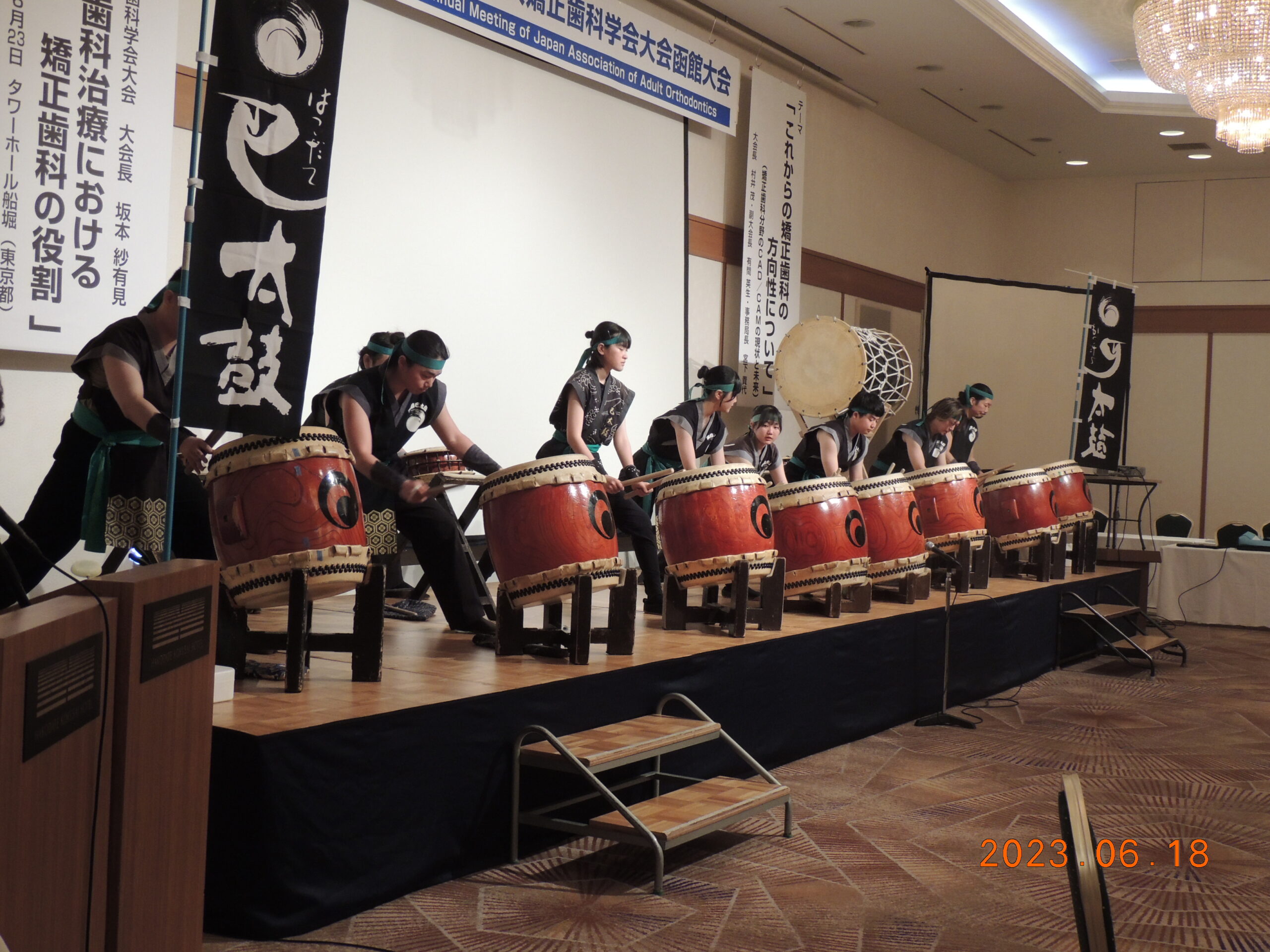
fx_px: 1578
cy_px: 476
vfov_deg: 33.6
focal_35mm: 43
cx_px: 635
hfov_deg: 43.9
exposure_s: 1/50
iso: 360
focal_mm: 7.6
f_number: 3.4
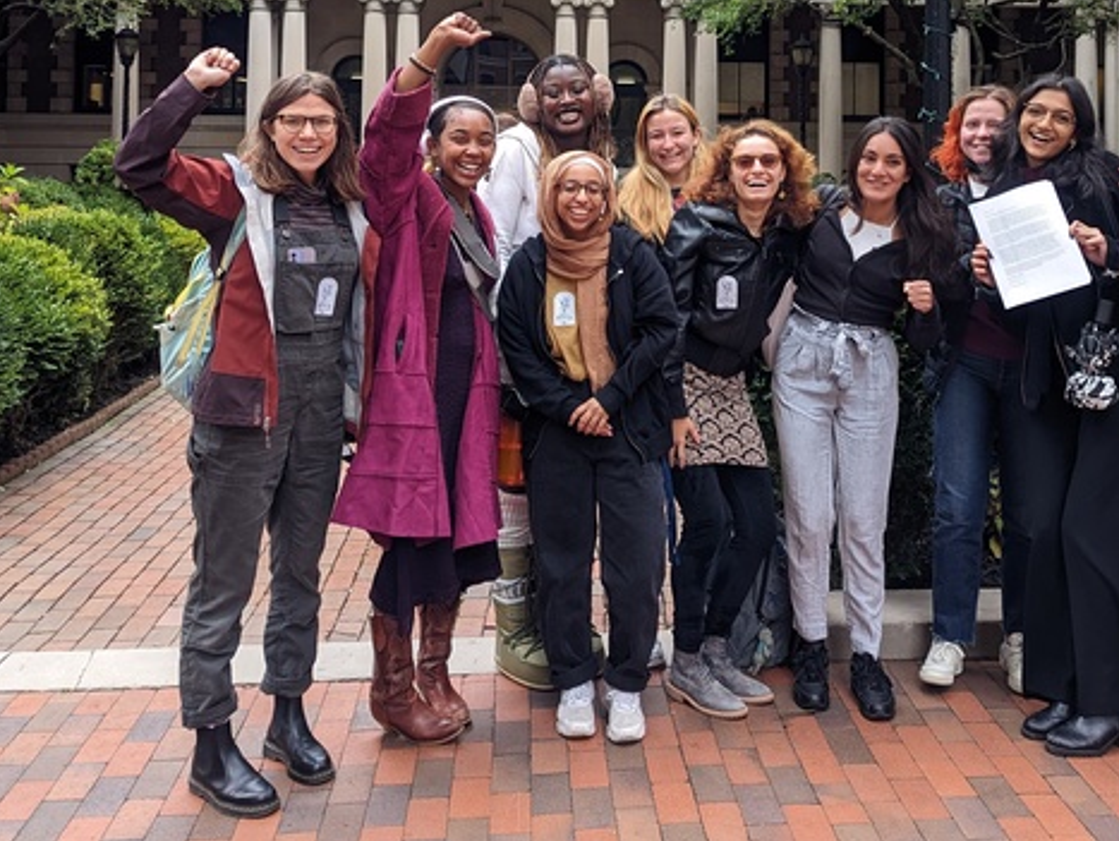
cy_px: 125
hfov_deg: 45.6
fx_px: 1326
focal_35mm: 41
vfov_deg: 33.7
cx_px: 639
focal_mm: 6.81
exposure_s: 1/186
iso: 78
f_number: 1.85
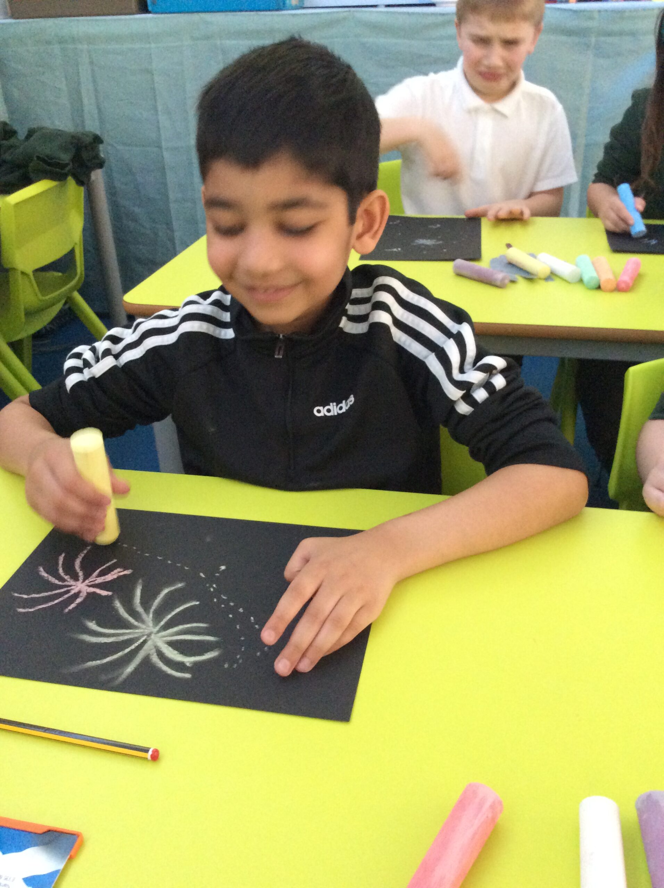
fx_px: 821
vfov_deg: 56.9
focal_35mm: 32
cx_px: 332
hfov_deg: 44.1
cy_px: 444
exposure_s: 1/17
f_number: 2.4
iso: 320
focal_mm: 3.3
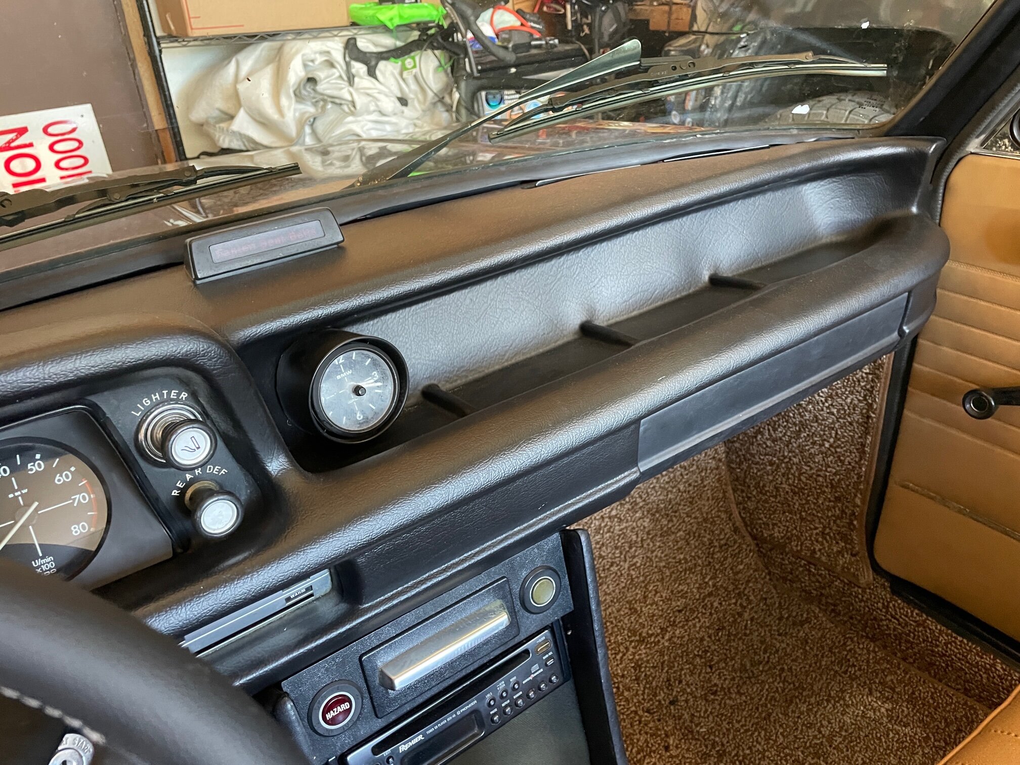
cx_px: 510
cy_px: 382
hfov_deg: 67.3
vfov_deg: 53.1
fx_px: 766
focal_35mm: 26
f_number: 1.6
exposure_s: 1/40
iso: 500
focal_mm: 4.2
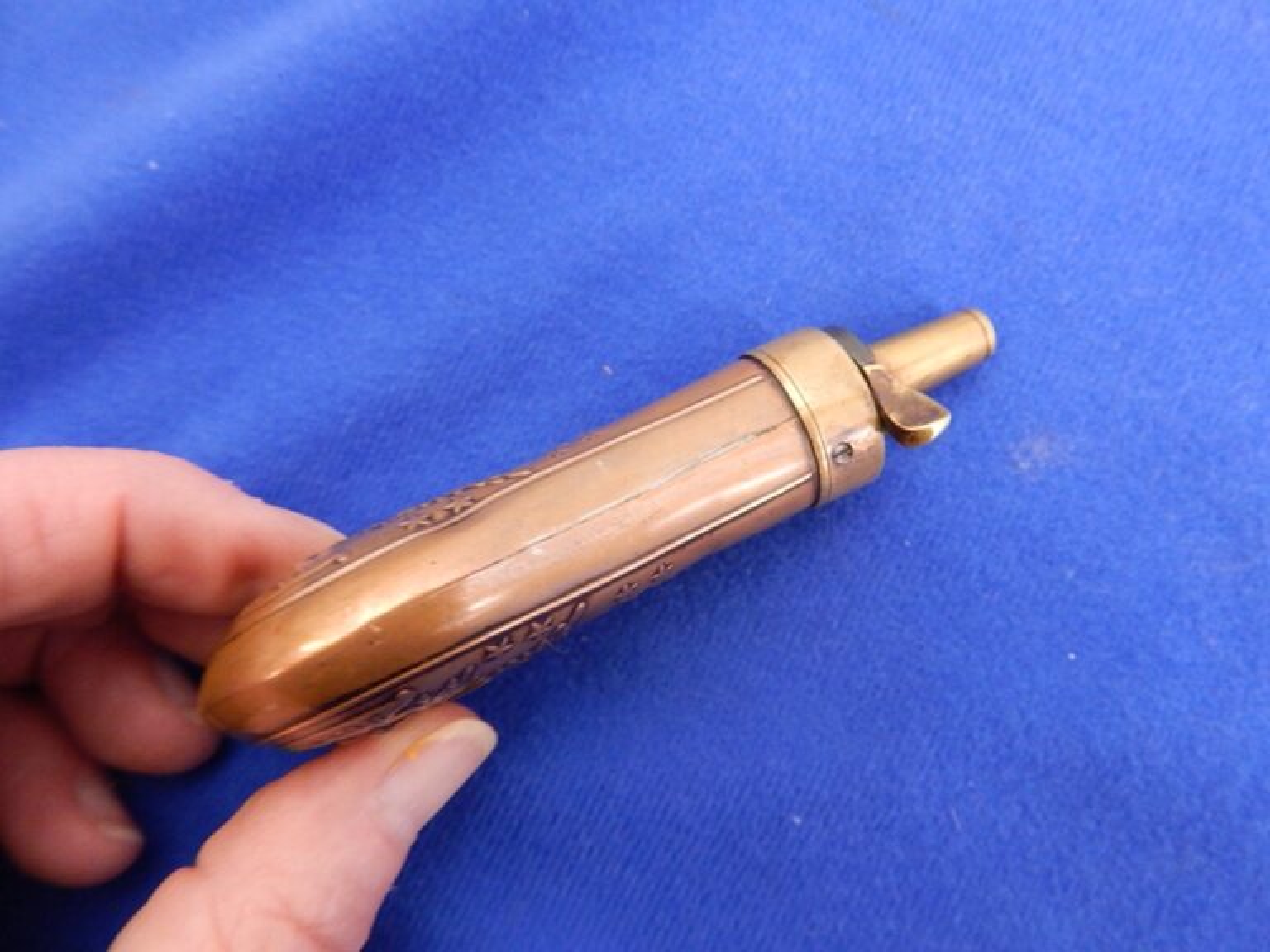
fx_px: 807
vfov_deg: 61.1
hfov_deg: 76.4
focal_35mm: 22
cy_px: 476
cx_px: 635
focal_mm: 4
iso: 450
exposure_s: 1/8
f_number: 3
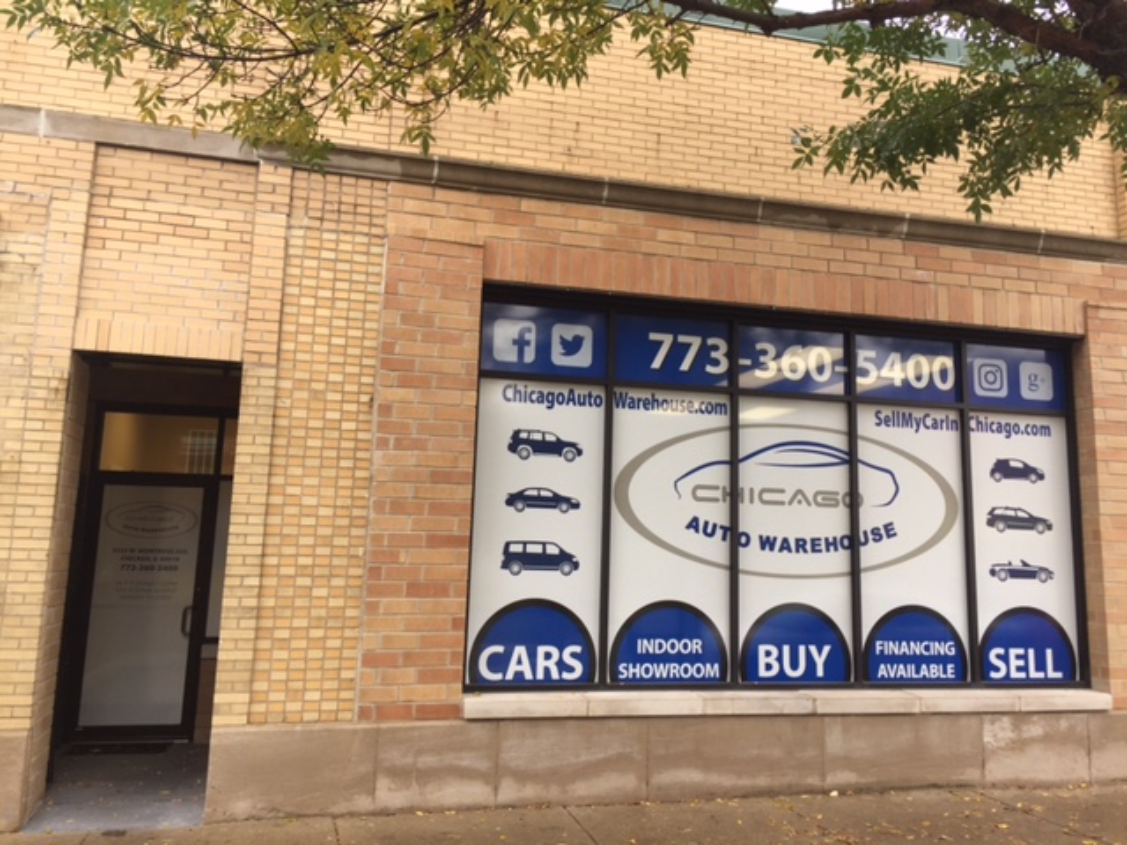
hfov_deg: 61.7
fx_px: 944
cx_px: 564
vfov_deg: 48.2
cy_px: 422
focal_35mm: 29
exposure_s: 1/155
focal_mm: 4.15
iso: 32
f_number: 2.2
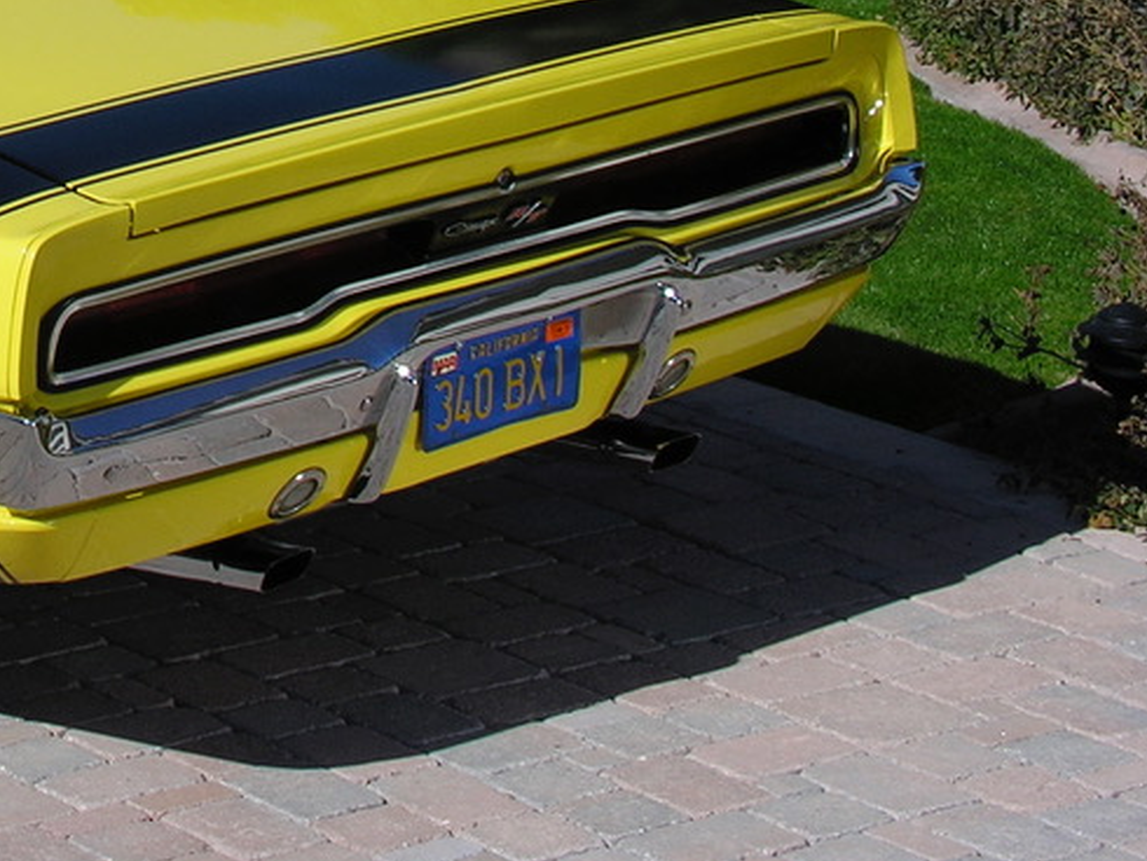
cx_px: -339
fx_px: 4674
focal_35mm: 141
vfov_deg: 10.3
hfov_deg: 13.5
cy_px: -227
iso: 50
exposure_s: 1/250
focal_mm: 13.8
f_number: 7.8
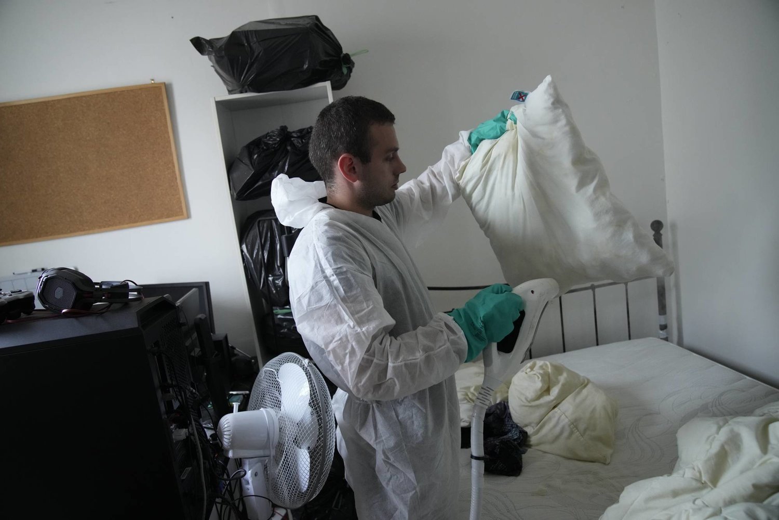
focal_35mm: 24
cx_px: 390
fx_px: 519
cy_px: 260
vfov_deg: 53.1
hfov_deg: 73.7
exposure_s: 1/250
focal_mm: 24
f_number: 3.5
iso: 3200
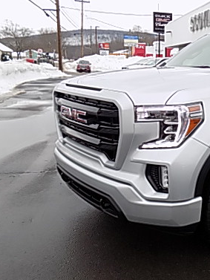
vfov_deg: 47.8
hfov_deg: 33.3
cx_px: 216
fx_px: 315
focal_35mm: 39
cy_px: 141
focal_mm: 4
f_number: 3.1
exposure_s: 1/125
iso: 80
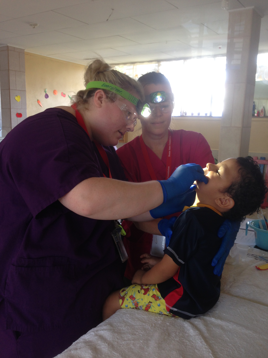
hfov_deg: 42.9
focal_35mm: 33
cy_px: 179
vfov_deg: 55.4
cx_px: 134
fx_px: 341
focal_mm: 4.12
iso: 50
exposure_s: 1/30
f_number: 2.4
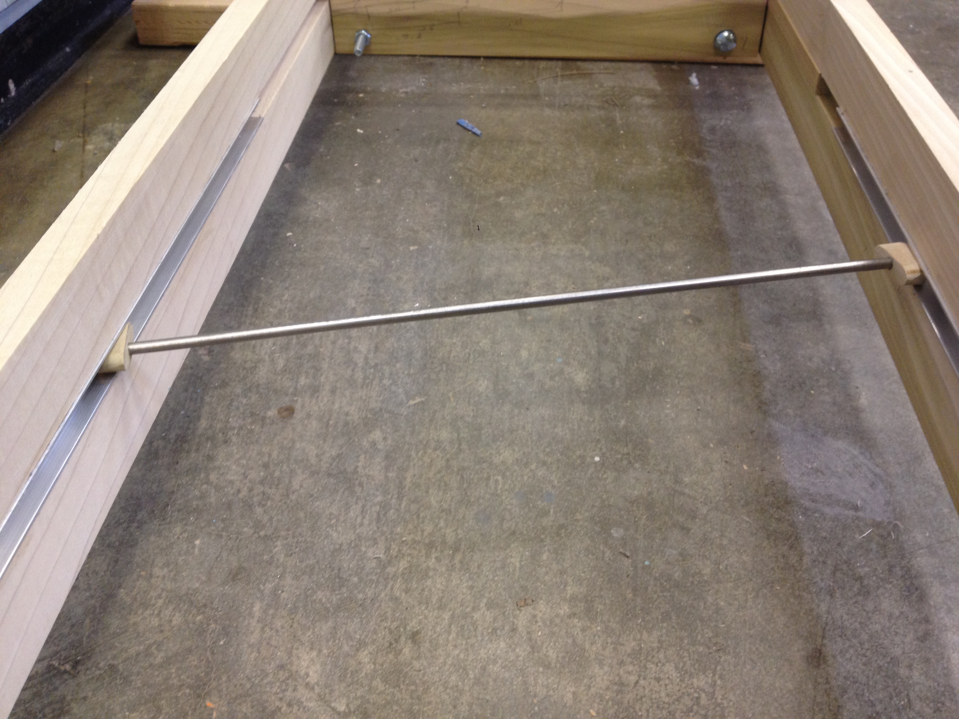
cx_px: 480
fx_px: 970
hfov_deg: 52.6
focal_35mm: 35
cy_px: 360
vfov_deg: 40.7
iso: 100
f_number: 2.4
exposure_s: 1/20
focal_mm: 4.28
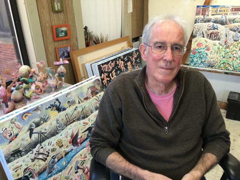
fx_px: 201
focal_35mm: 29
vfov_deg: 48.2
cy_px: 90
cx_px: 120
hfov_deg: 61.7
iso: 40
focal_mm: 4.15
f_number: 2.2
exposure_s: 1/15
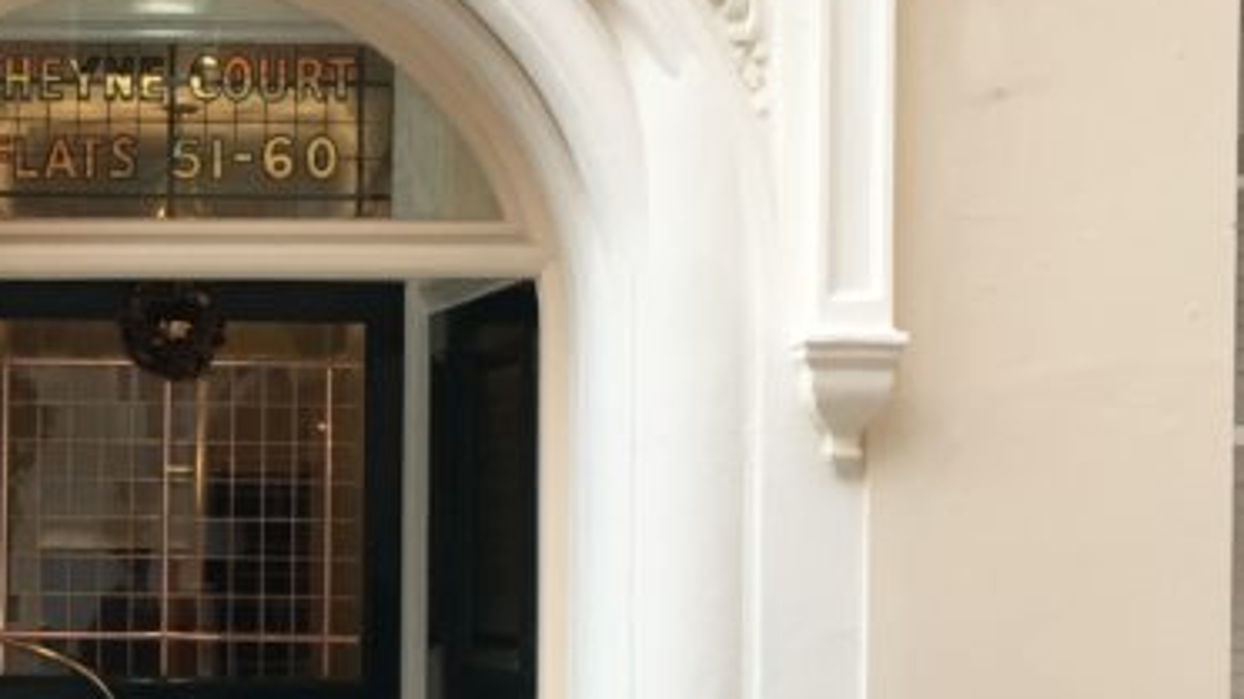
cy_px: 542
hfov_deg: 23.8
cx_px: 140
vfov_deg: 13.8
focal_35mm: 87
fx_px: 2869
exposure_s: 1/33
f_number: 2.2
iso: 32
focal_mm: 4.15
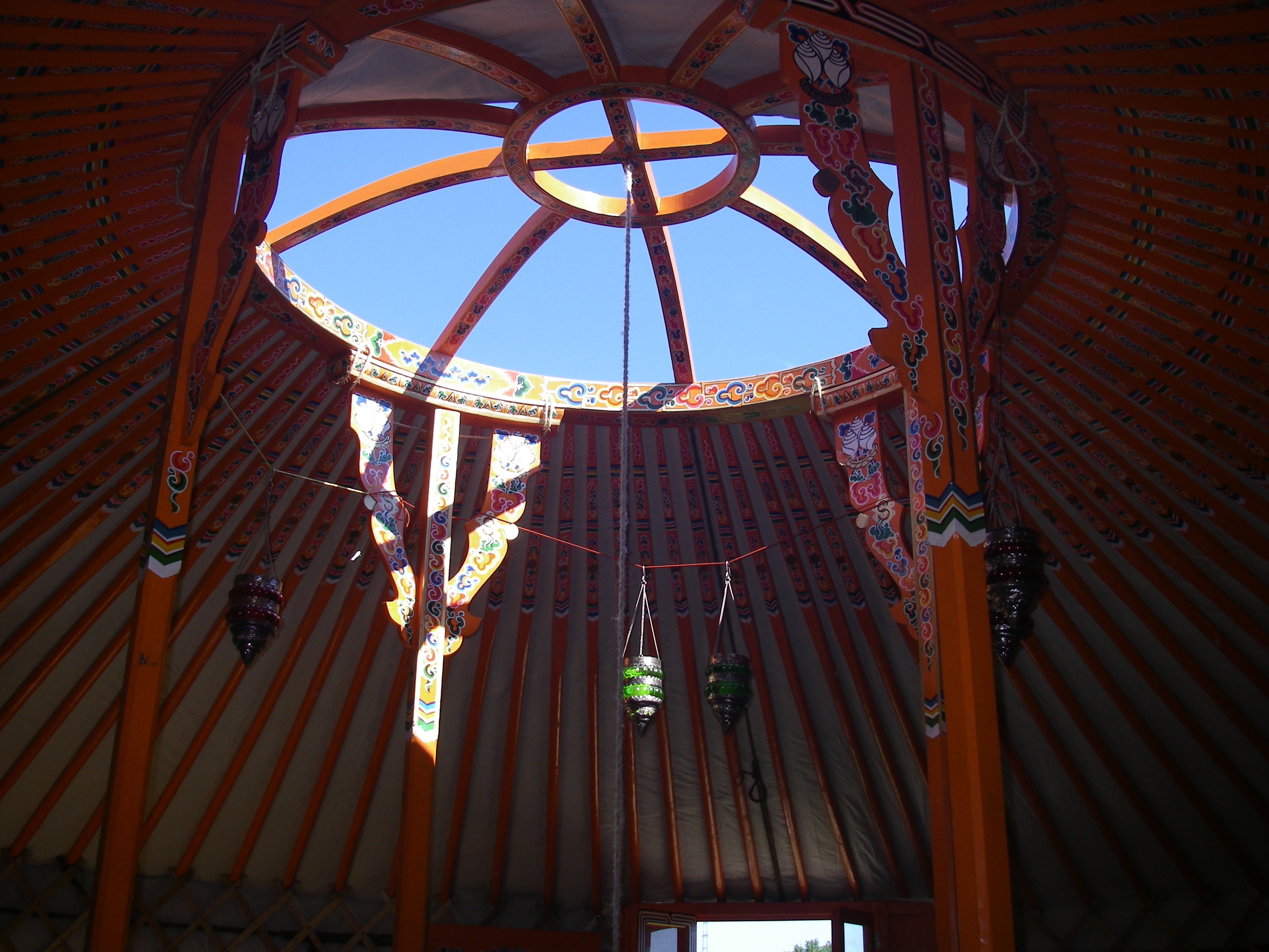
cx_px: 634
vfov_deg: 37.7
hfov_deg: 49.0
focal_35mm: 38
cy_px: 476
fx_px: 1393
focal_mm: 6.3
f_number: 3.3
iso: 64
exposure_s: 1/200
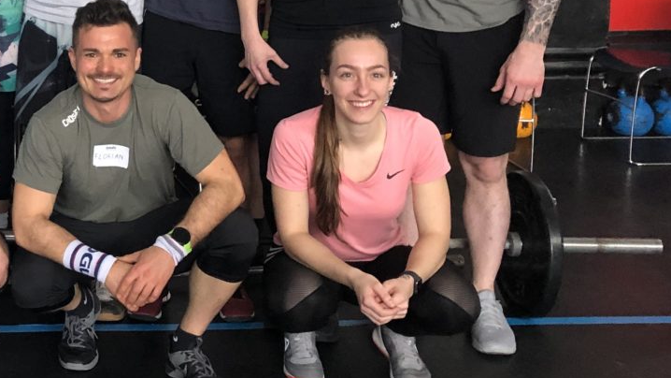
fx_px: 1210
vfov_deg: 17.4
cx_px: -29
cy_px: 31
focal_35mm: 68
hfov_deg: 28.7
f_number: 1.8
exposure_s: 1/15
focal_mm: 3.99
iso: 80
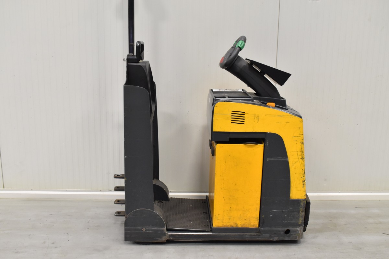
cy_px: 130
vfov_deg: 36.9
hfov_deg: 53.1
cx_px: 194
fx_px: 389
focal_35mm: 36
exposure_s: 1/40
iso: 2000
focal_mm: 24
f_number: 7.1
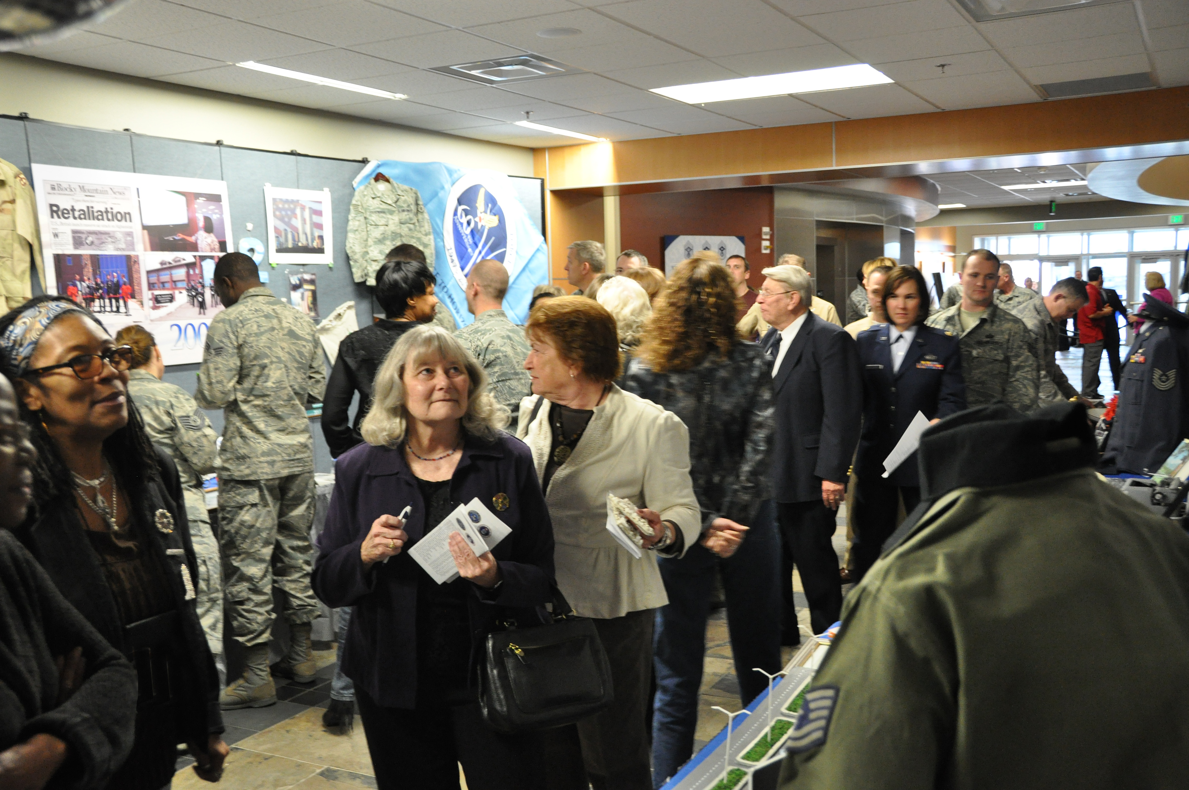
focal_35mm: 36
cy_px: 395
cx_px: 594
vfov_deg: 36.8
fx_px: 1188
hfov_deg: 53.2
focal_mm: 24
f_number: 3.8
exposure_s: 1/30
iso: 1600
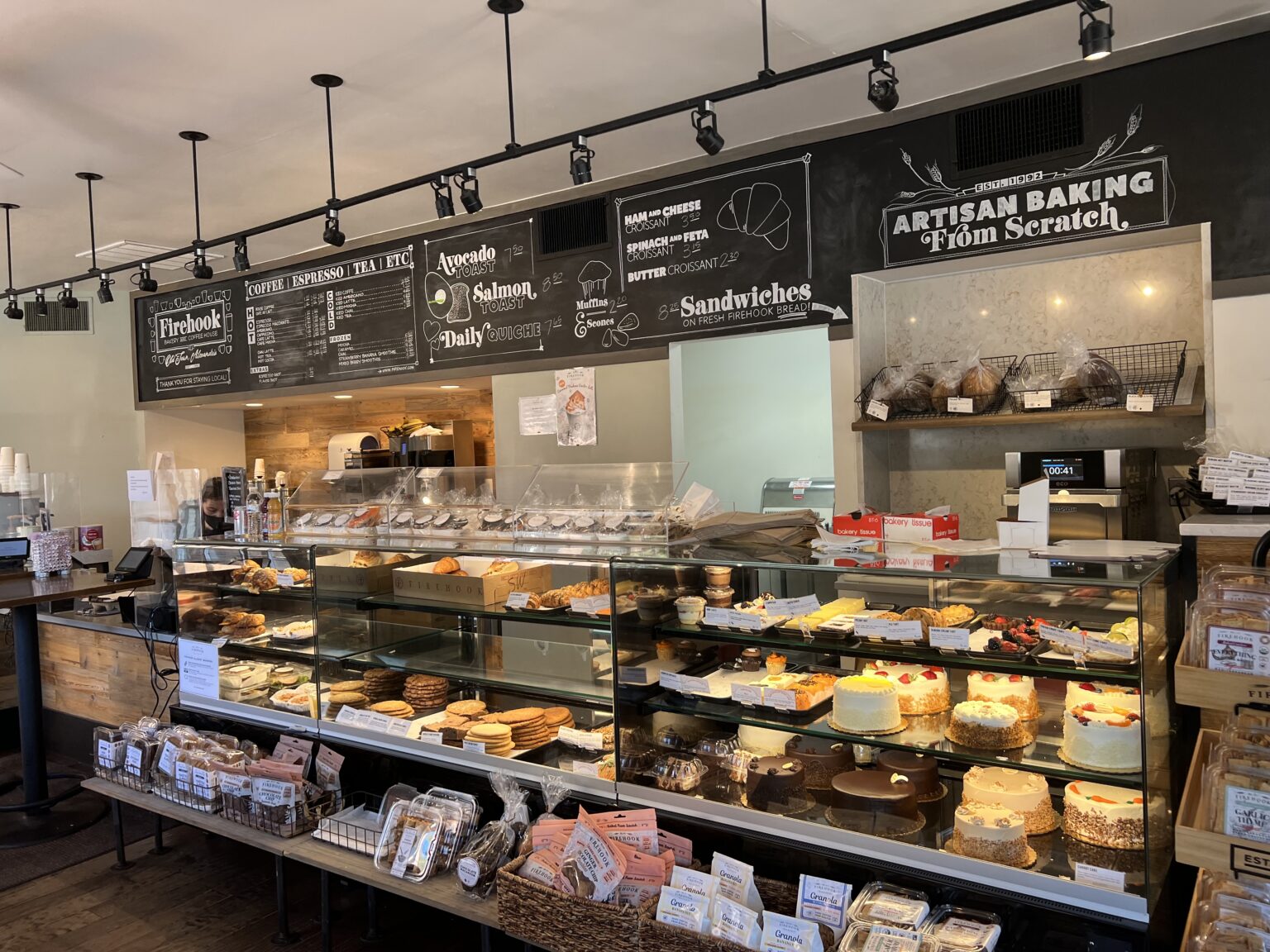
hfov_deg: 67.3
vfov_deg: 53.1
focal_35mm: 26
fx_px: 954
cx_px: 635
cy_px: 476
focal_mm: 5.7
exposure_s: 1/120
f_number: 1.5
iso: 64
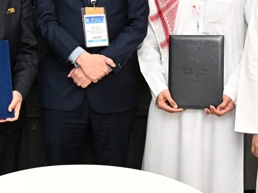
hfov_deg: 25.8
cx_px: 88
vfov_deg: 19.2
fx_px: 561
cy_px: 18
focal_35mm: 75
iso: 6400
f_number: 6.3
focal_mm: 30.5
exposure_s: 1/200
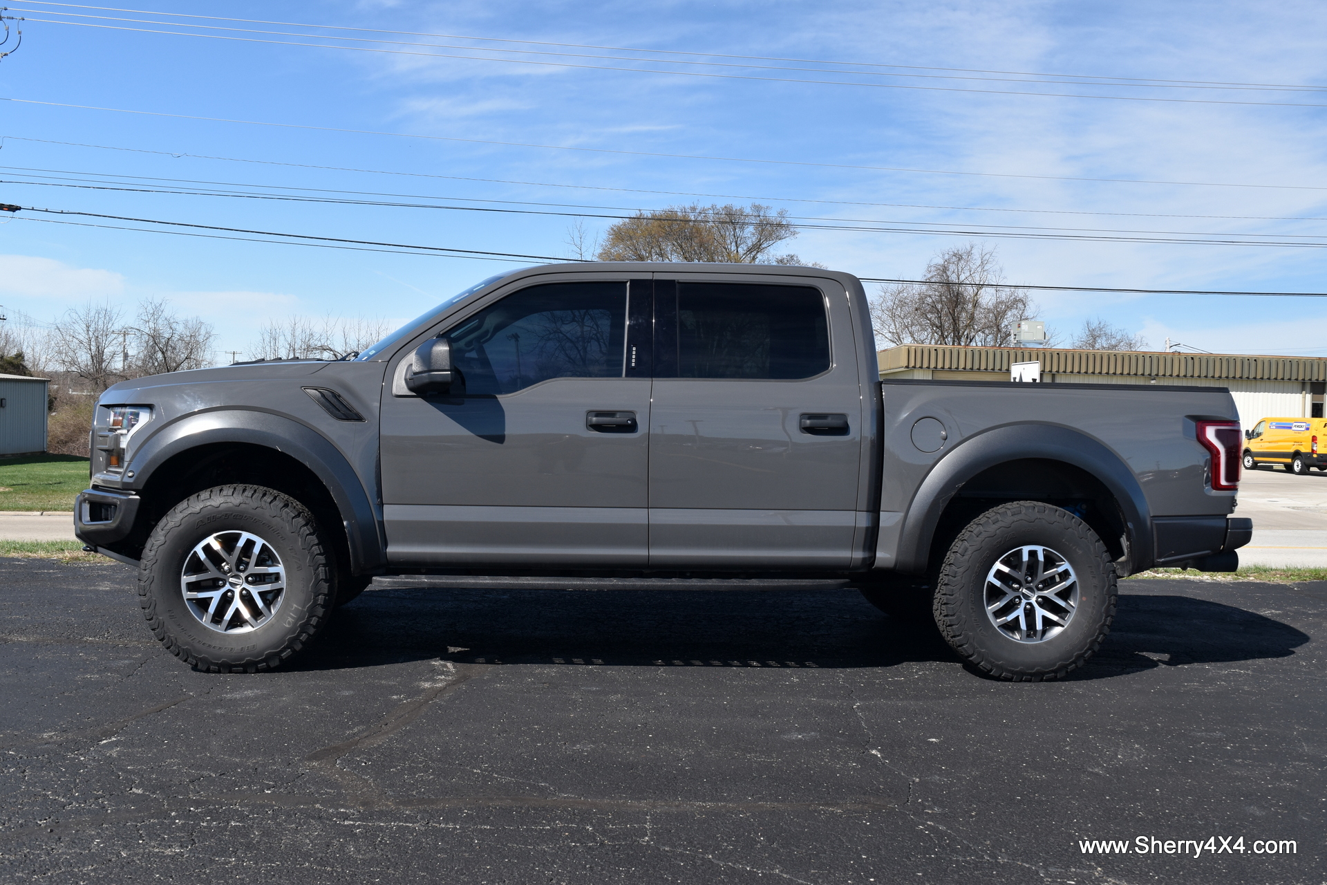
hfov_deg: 53.1
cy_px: 442
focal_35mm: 36
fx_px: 1327
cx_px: 664
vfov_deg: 36.9
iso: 250
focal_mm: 24
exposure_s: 1/250
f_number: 8
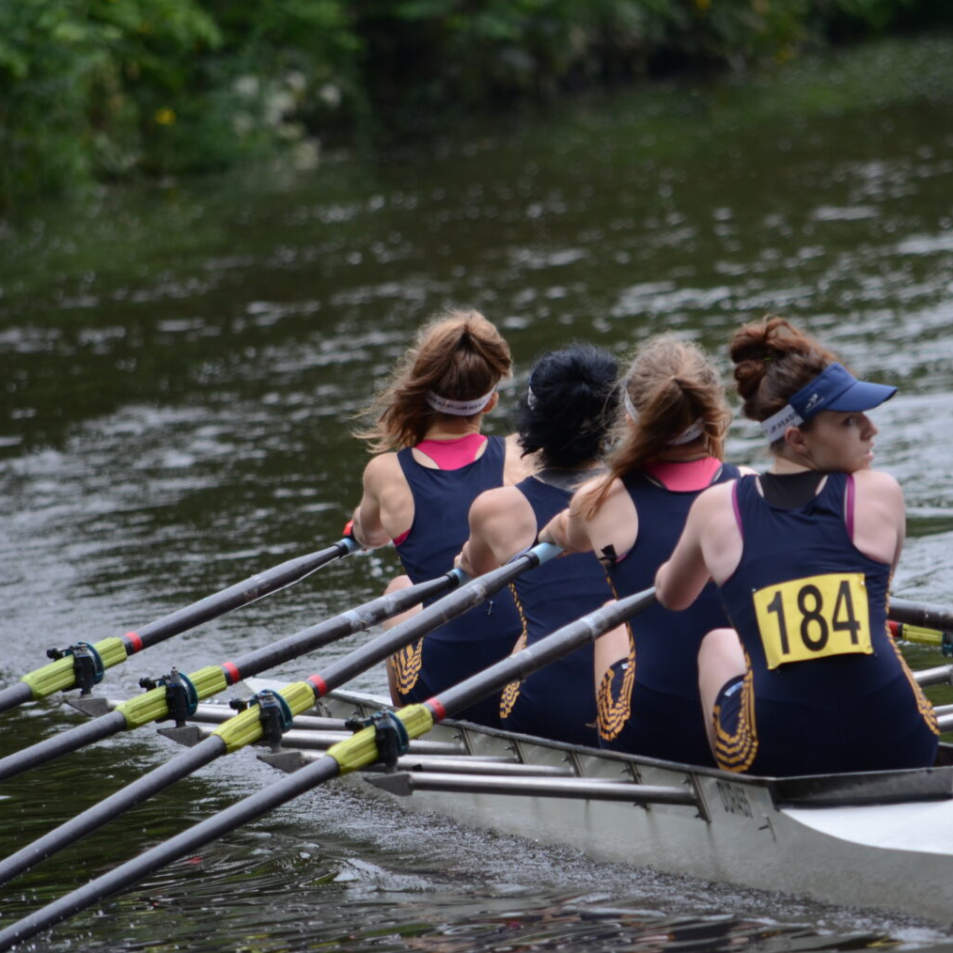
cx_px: 657
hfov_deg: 3.0
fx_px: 18003
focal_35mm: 578
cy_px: 477
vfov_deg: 3.0
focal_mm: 300
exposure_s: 1/500
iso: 400
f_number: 5.6
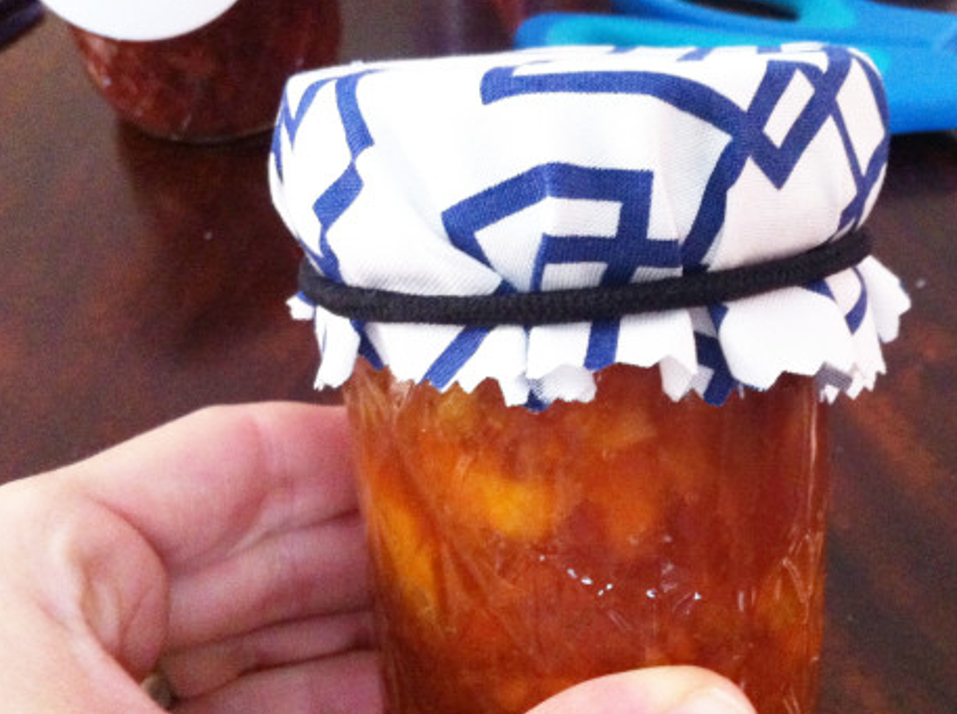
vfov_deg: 31.4
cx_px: 601
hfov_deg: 41.0
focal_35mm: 46
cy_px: 392
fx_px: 1269
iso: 500
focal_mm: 3.85
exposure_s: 1/15
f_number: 2.8
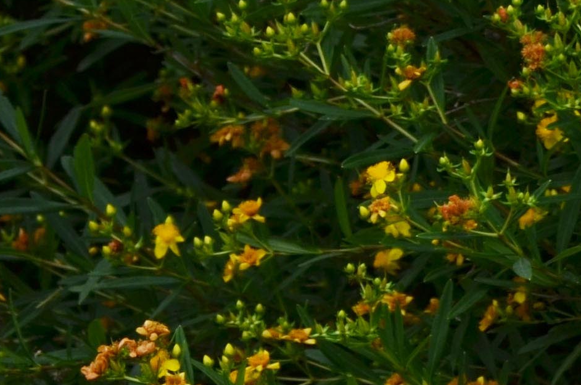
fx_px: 9100
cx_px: 1071
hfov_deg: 3.6
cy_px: -7
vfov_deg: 2.4
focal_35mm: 565
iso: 100
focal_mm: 72
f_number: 4.2
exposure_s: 1/1600
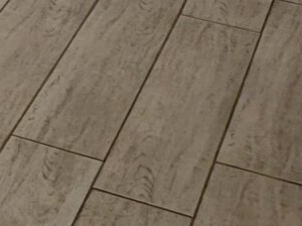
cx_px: -610
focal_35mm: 175
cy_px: -412
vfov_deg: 7.6
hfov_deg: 9.1
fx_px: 1527
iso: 200
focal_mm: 5.4
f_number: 1.8
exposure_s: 1/40
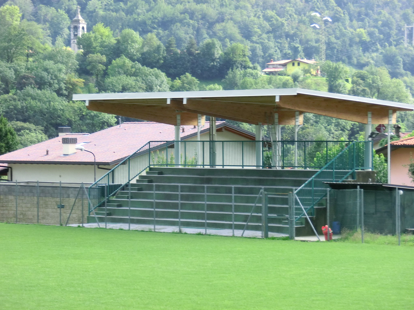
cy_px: 154
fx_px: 1830
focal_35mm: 153
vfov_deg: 9.7
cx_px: 208
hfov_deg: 12.9
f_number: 5.9
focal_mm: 26.91
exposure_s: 1/160
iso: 125
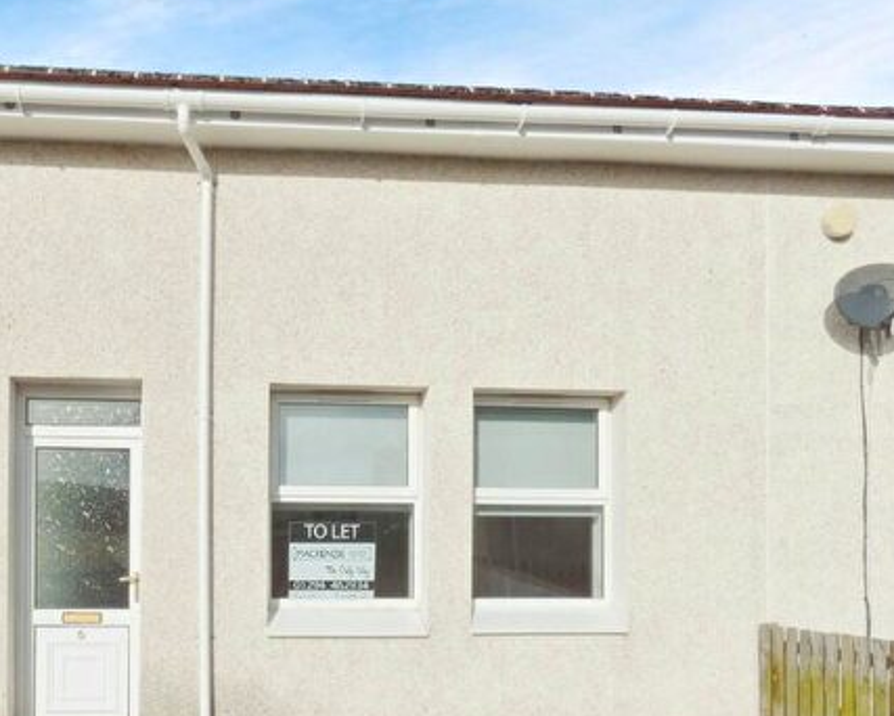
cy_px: 516
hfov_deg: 53.9
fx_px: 847
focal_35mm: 32
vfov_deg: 44.6
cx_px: 260
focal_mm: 3.6
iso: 80
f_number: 5.6
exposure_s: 1/800
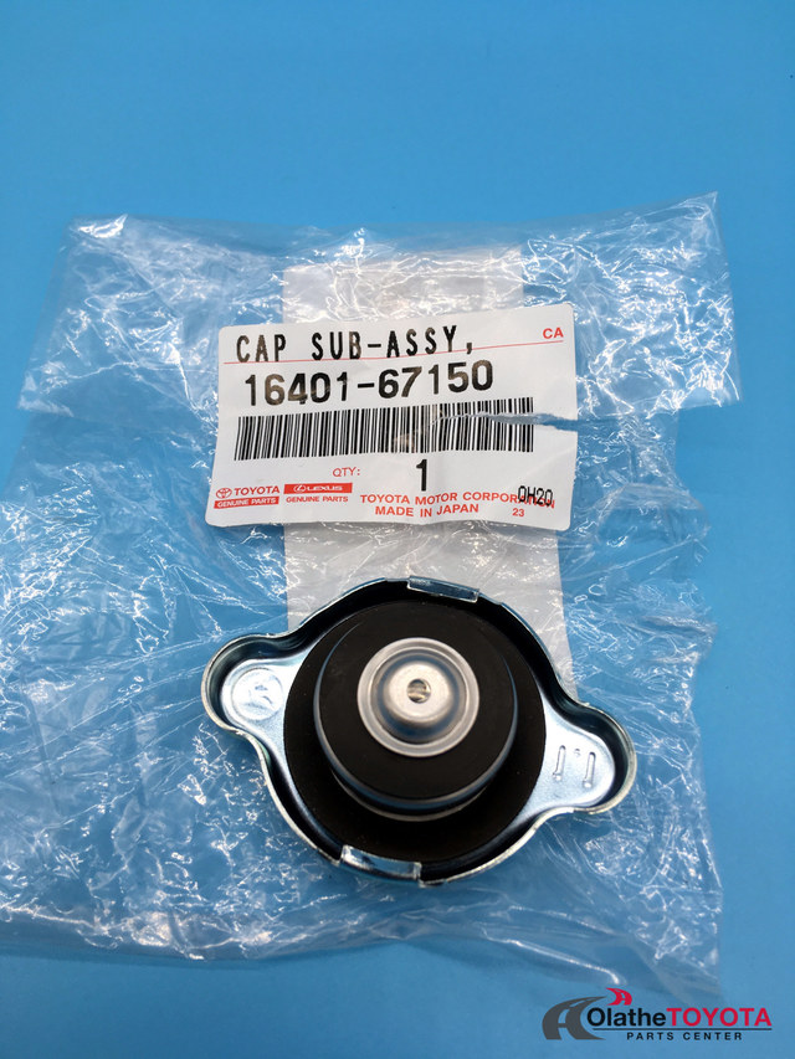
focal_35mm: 29
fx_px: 888
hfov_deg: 48.2
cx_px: 398
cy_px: 530
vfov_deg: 61.7
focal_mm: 4.15
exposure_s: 1/120
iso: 25
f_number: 2.2
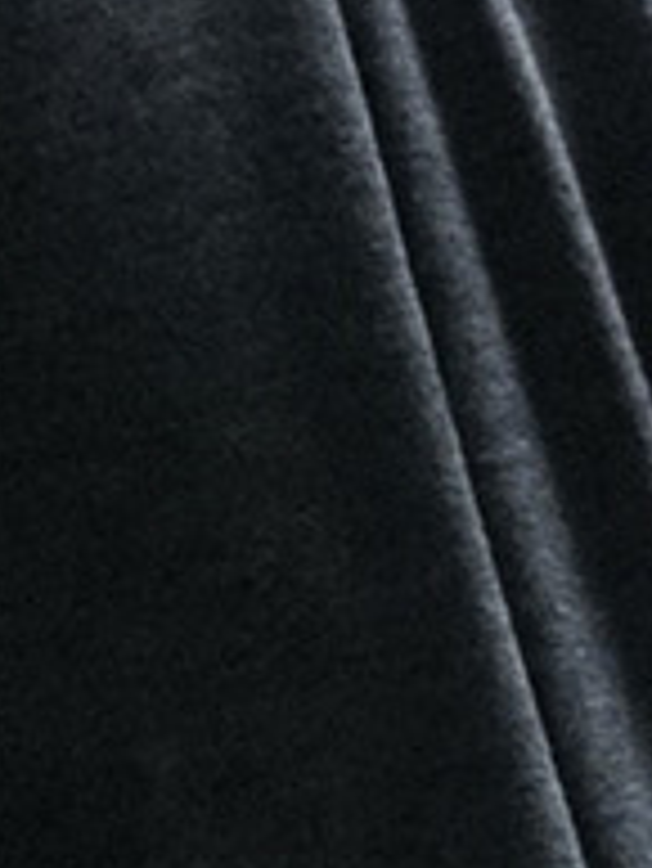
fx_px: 18062
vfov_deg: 2.8
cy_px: 288
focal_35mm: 720
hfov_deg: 2.0
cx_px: 3507
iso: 2500
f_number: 7.1
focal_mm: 70
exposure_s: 1/320
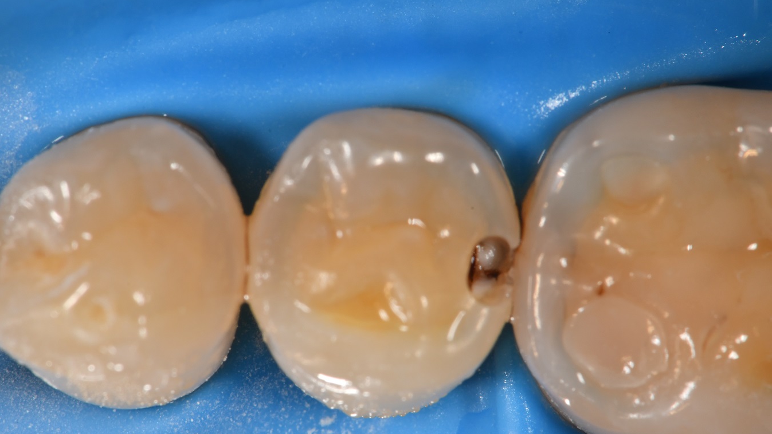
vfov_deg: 7.4
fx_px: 3378
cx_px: 387
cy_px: 246
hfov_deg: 13.0
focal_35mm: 165
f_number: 32
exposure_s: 1/160
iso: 200
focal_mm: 105
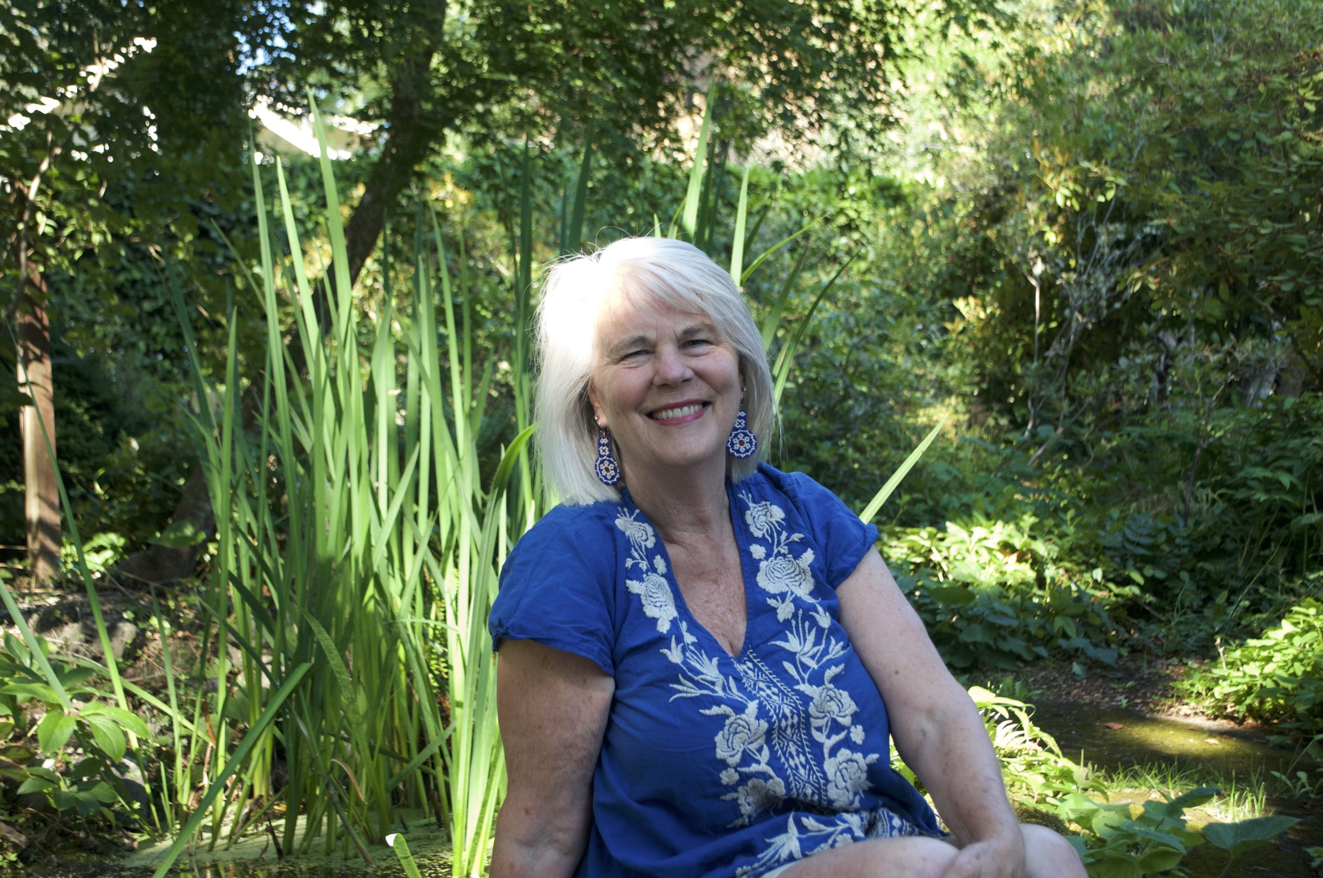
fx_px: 1762
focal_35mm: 48
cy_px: 439
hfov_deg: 41.2
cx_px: 662
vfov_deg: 28.0
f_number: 4.8
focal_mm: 32
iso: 1000
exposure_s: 1/250
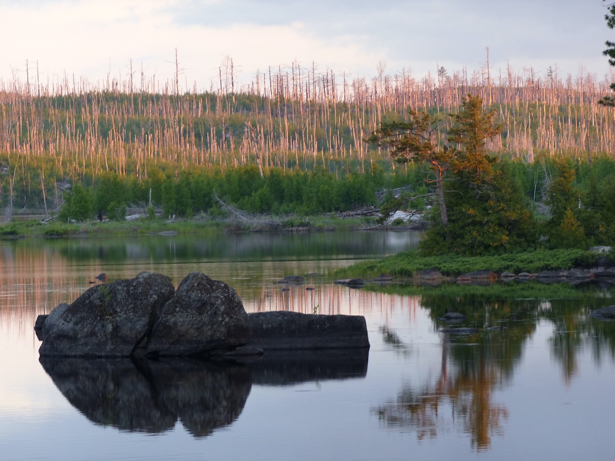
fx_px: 4673
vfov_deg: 5.7
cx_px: 308
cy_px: 230
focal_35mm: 263
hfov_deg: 7.5
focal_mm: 47.4
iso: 200
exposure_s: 1/80
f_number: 2.8
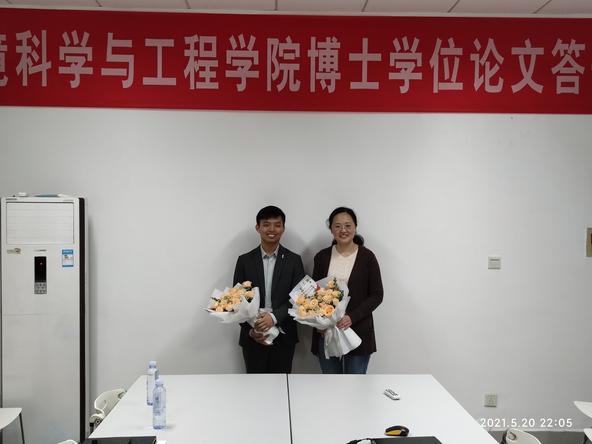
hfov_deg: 51.4
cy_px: 222
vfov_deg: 39.7
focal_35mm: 36
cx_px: 296
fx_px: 616
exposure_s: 1/100
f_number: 1.69
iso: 574
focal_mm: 6.72
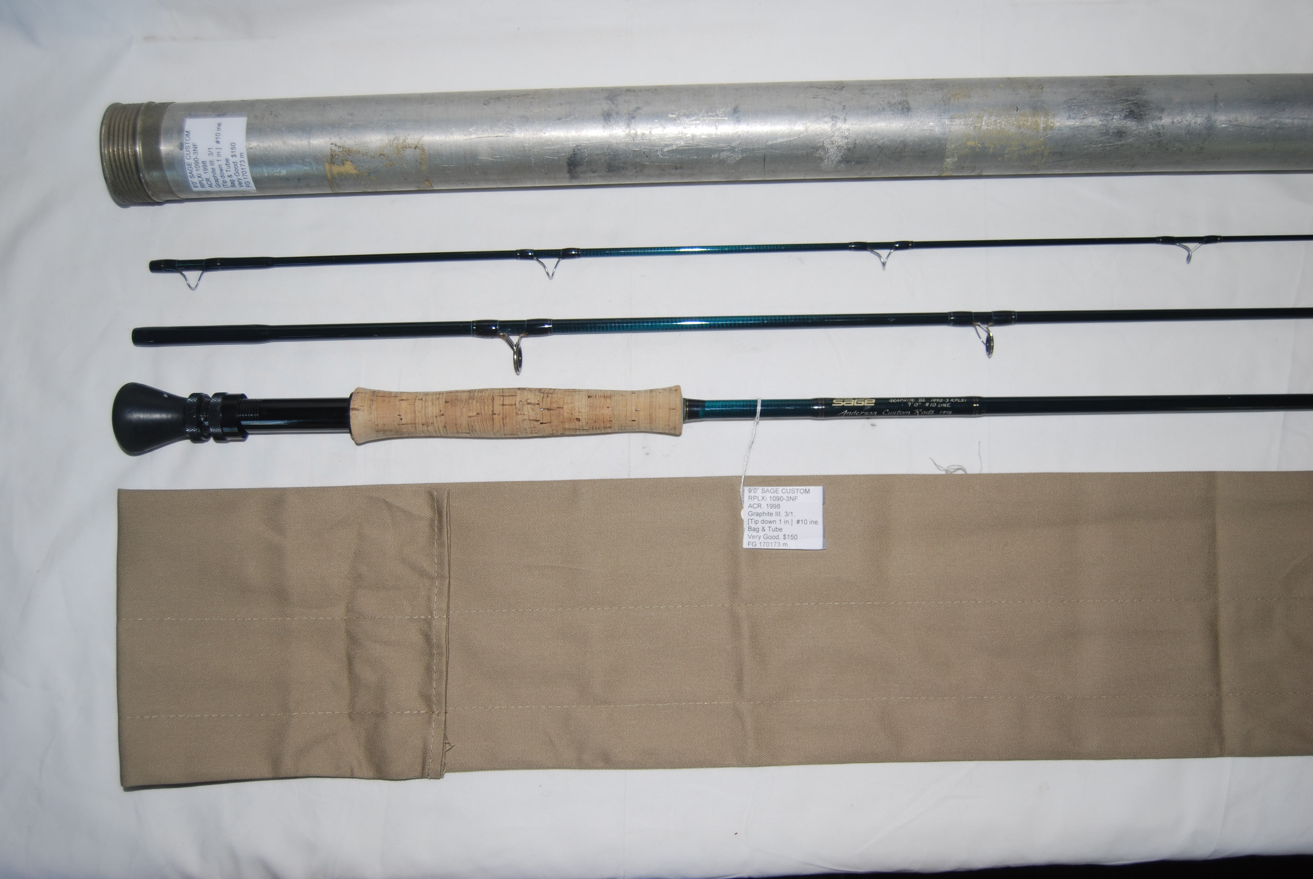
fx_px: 1315
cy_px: 440
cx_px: 656
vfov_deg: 37.0
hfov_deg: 53.1
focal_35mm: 36
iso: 100
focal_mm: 24
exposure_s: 1/60
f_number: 4
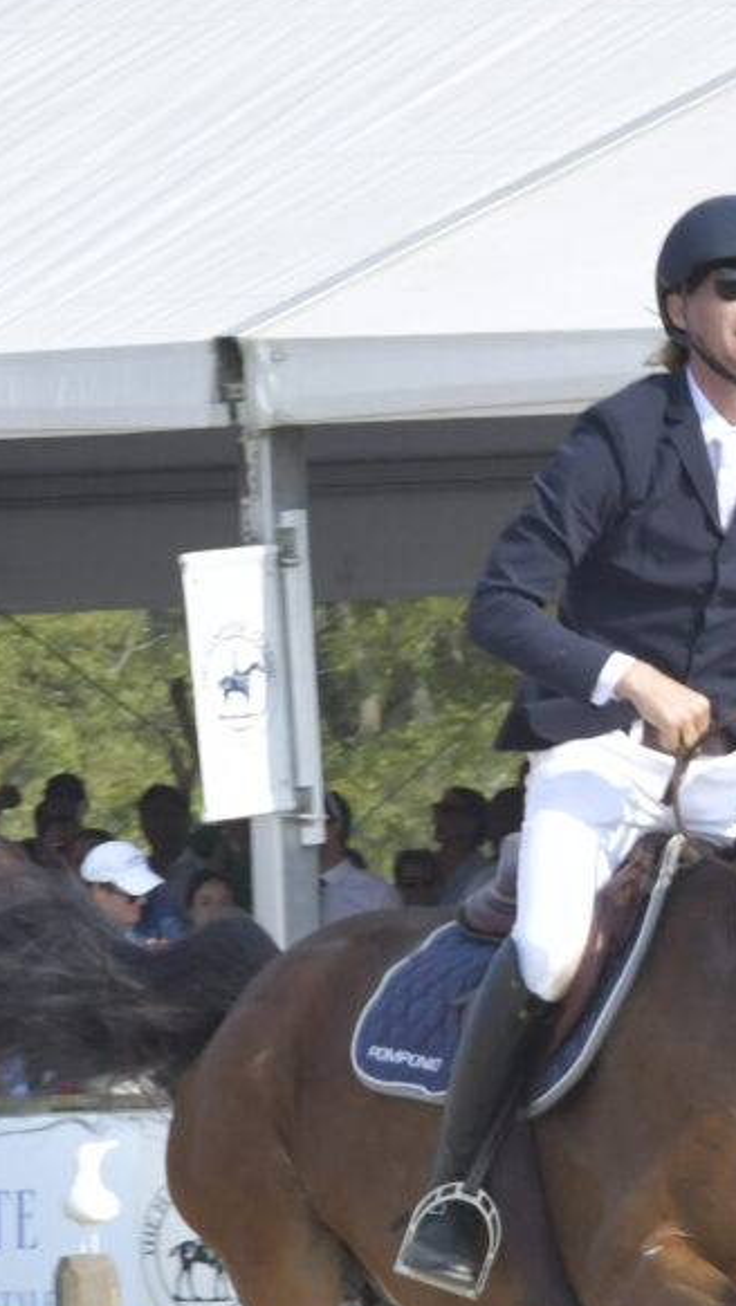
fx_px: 31908
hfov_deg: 1.3
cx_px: 779
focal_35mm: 921
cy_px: 1058
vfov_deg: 2.3
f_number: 14
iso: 1000
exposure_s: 1/800
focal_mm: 200
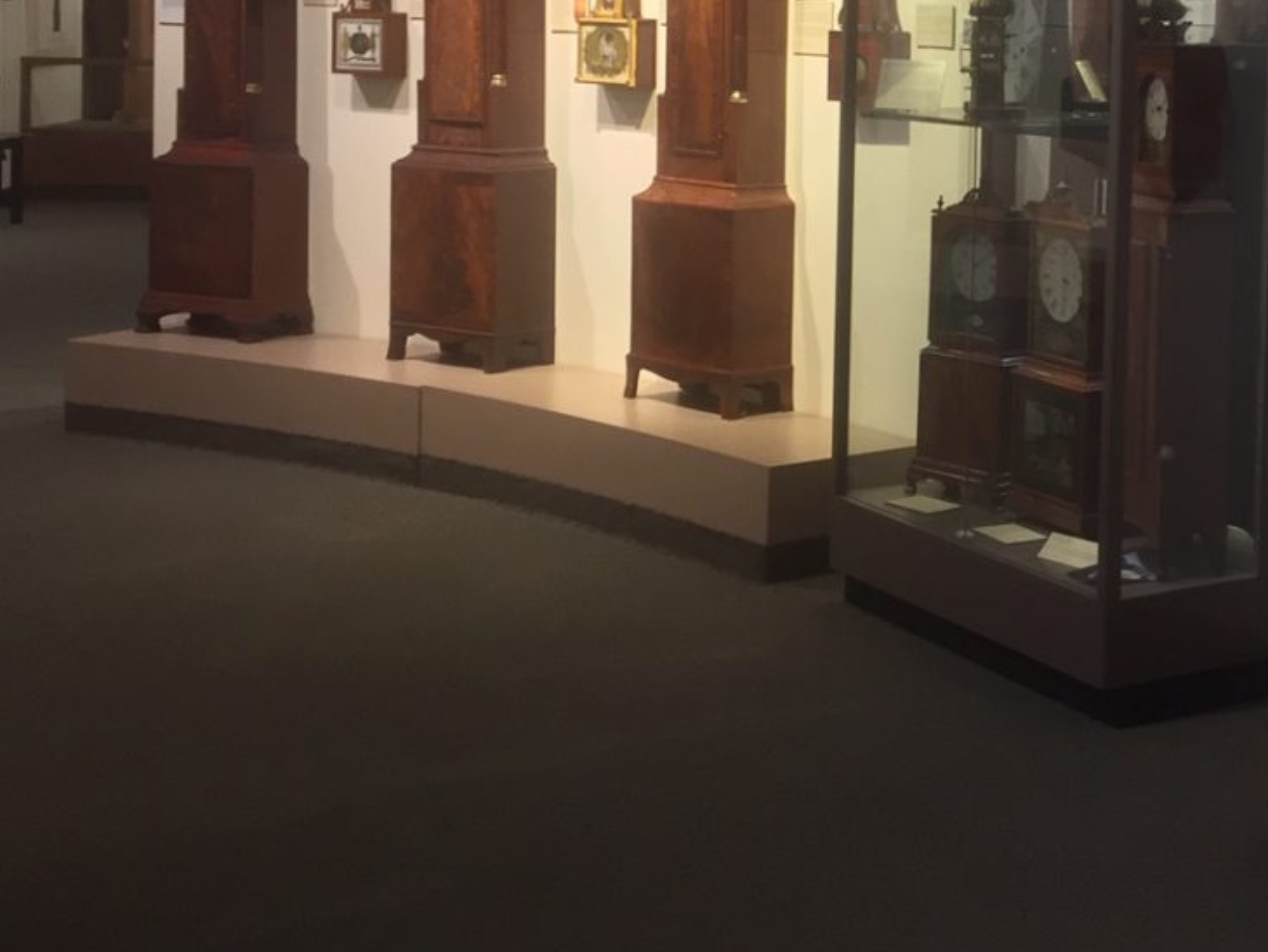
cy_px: 108
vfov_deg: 23.4
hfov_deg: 29.7
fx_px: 2235
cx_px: 1249
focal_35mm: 61
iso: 125
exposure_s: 1/30
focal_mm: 4.15
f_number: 2.2
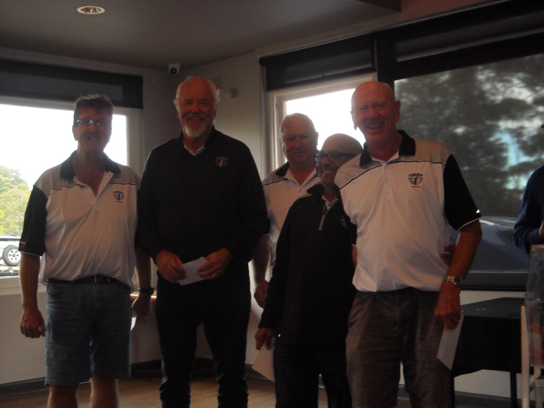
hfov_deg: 35.5
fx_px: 849
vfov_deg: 27.0
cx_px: 272
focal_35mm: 54
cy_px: 204
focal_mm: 8.85
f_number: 3.3
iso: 200
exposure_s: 1/60
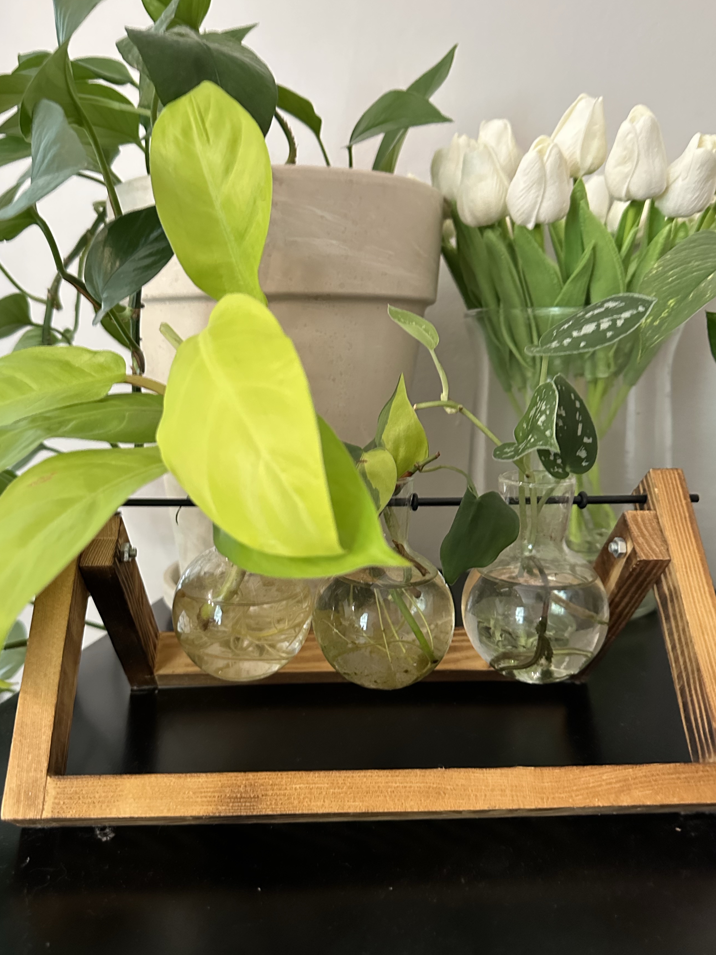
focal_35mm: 28
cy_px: 478
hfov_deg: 49.7
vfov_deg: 63.4
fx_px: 772
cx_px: 322
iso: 1250
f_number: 1.78
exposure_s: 1/30
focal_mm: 6.86
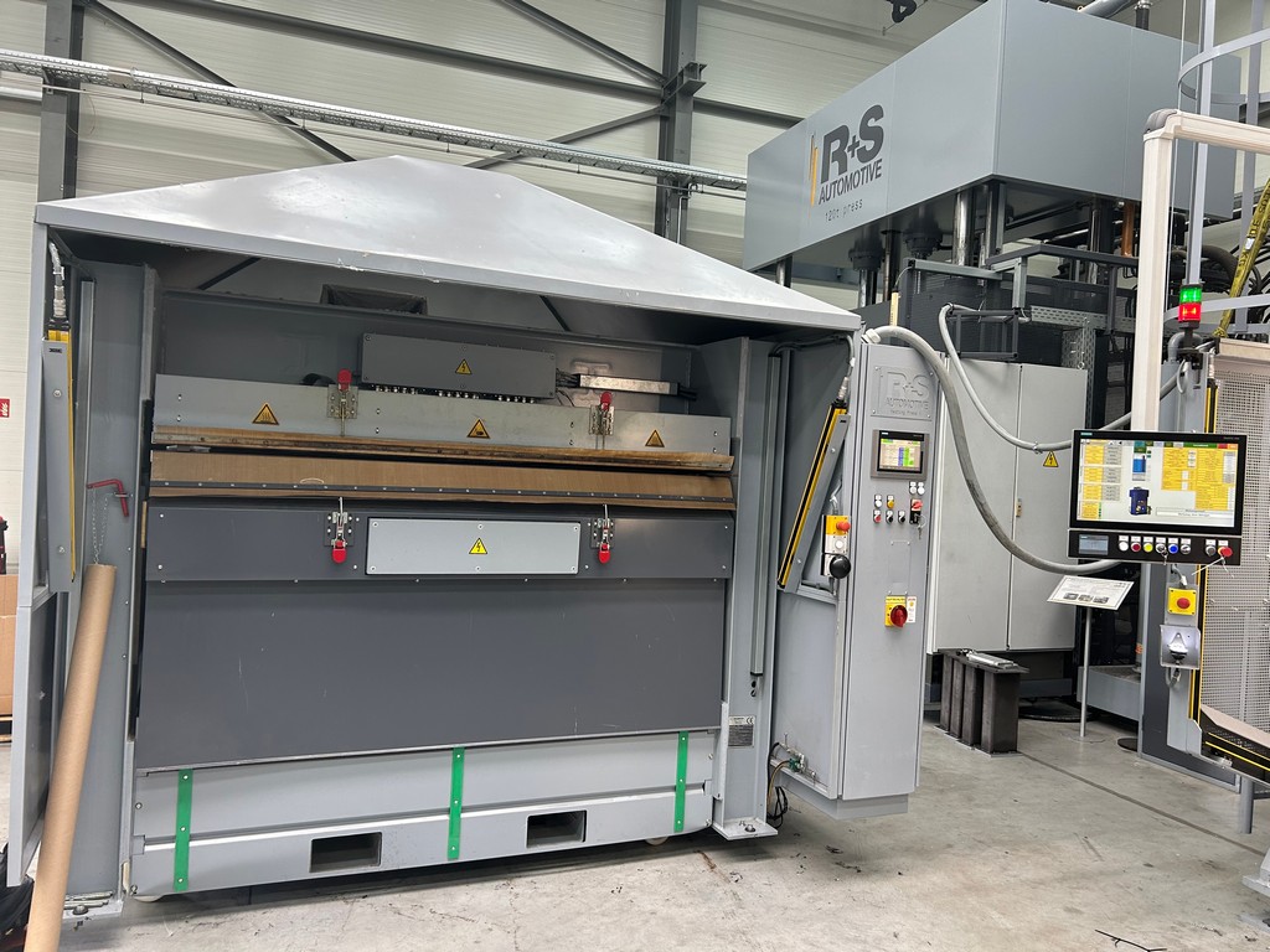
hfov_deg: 67.3
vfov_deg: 53.1
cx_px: 635
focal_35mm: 26
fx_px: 954
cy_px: 476
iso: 100
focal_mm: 5.7
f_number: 1.5
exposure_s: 1/121
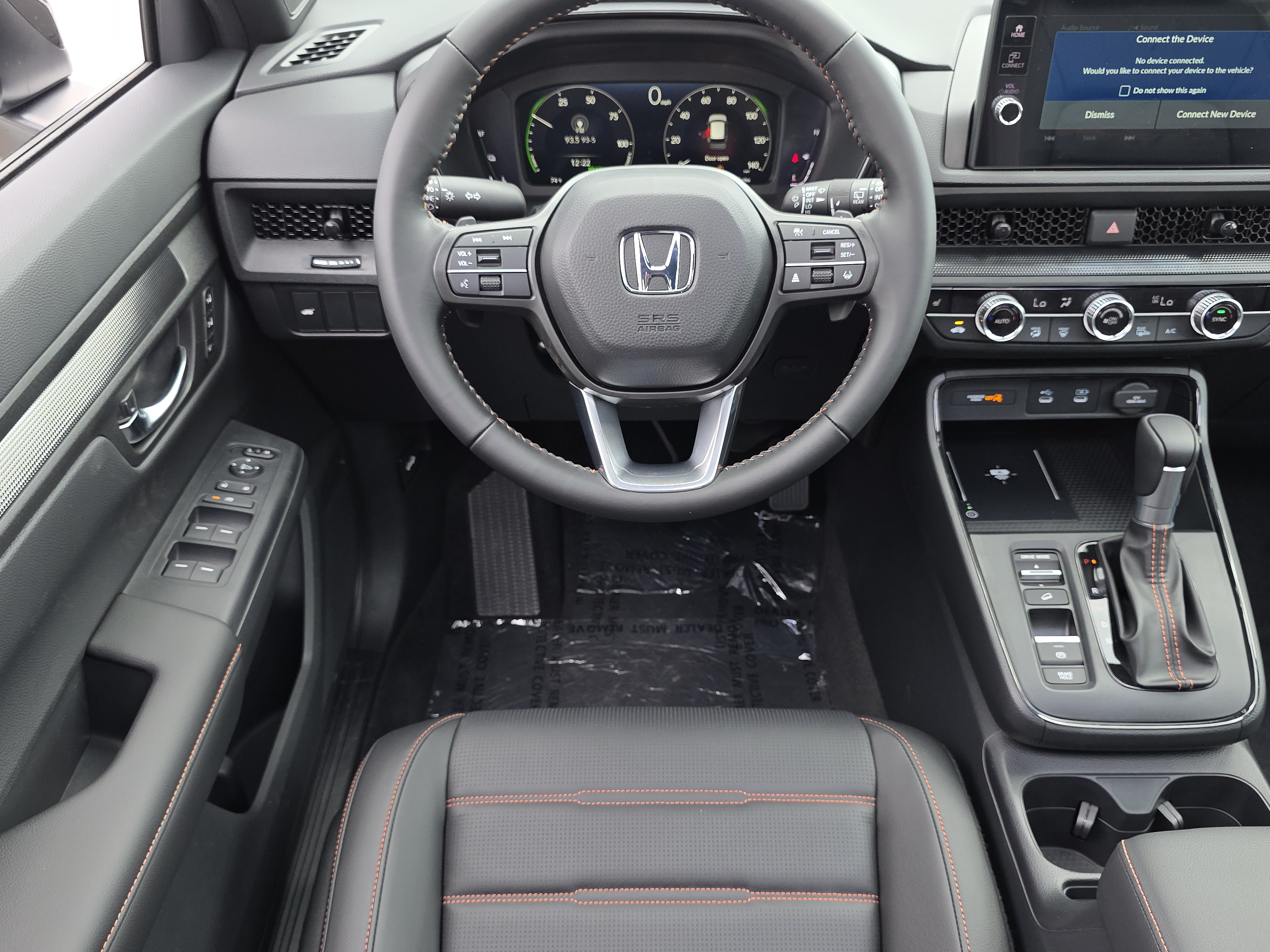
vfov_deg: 46.7
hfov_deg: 60.0
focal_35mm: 30
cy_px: 522
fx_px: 1101
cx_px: 654
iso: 50
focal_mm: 6.3
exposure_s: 1/180
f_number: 1.7
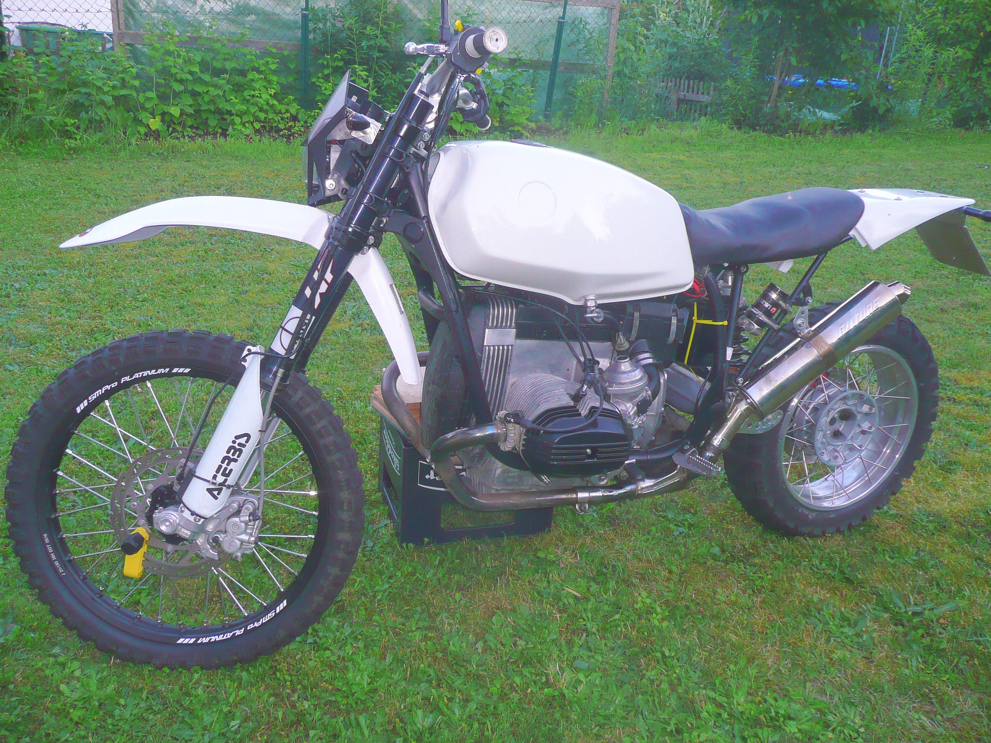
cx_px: 496
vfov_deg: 46.8
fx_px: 859
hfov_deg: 60.0
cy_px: 372
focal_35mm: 30
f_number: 3.4
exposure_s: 1/30
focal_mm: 4.9
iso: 100
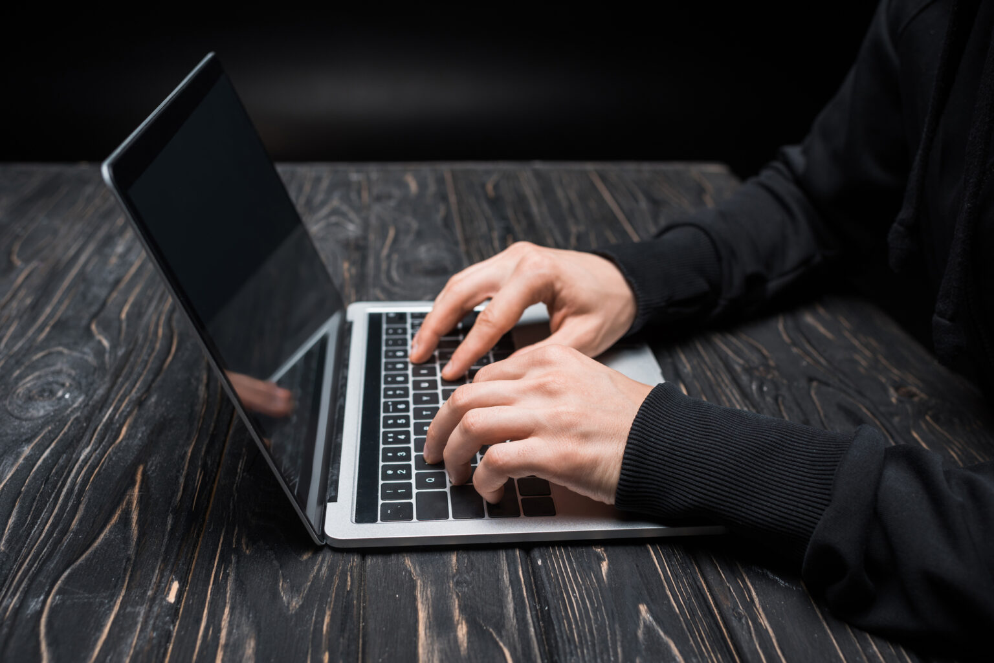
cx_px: 497
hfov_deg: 54.4
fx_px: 967
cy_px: 332
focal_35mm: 35
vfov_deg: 37.9
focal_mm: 35
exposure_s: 1/200
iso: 100
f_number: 4.5
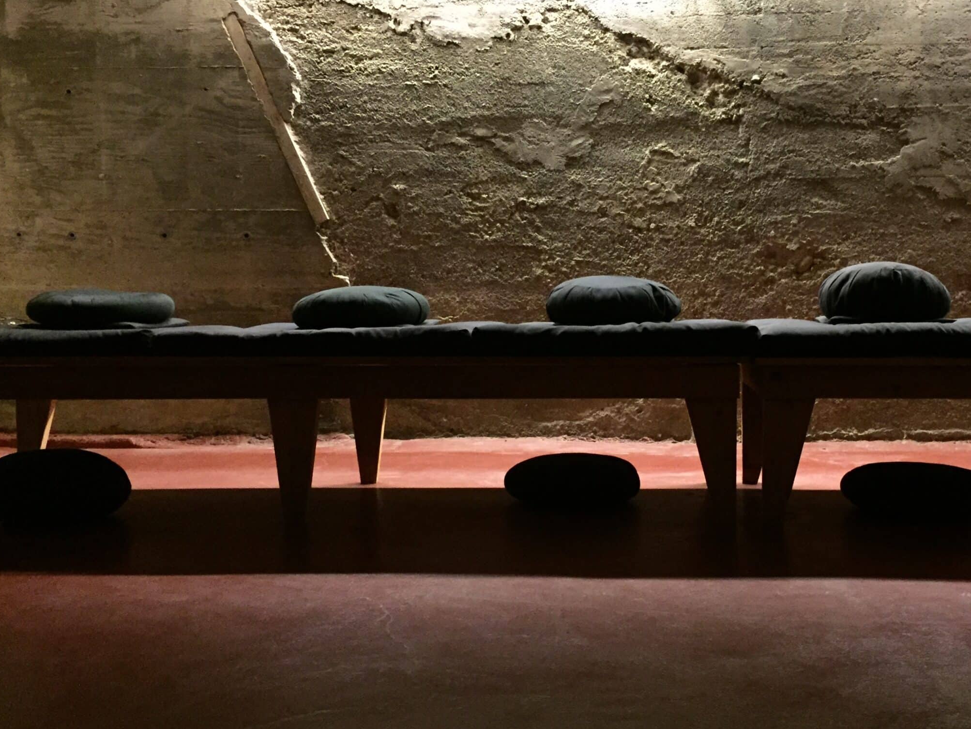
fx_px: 1038
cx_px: 616
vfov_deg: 38.7
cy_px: 372
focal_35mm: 37
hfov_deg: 49.6
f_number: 2.2
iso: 320
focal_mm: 4.15
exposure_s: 1/15
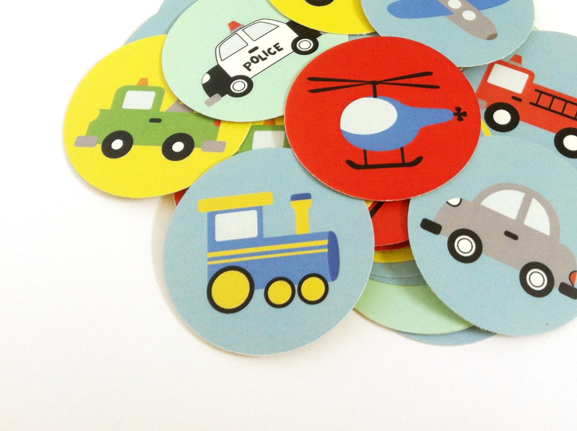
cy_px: 140
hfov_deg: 37.9
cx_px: 374
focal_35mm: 50
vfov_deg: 28.8
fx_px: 832
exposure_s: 1/30
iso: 100
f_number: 2.8
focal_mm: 3.85
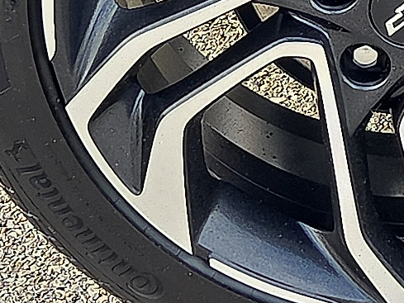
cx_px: 444
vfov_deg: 7.1
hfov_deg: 9.5
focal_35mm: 206
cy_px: -82
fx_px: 2405
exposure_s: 1/154
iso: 25
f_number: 1.8
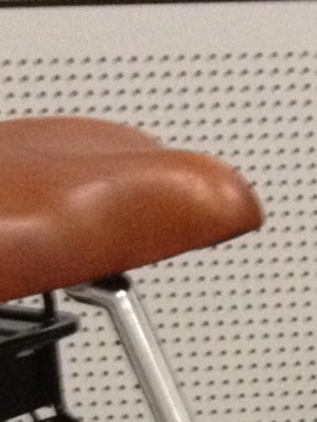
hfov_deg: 7.2
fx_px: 2418
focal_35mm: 198
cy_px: 866
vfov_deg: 9.3
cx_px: 618
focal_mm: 4.28
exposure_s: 1/17
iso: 400
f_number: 2.4
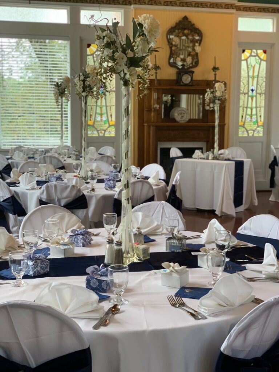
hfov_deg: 28.0
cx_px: 140
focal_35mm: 52
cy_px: 186
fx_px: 559
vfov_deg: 36.8
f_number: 2.4
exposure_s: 1/120
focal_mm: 6
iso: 125
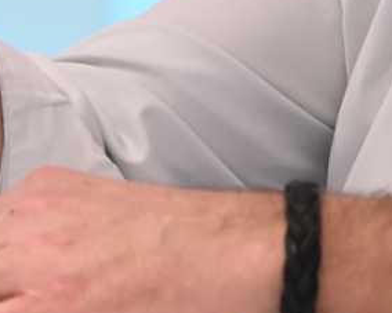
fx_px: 6437
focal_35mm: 555
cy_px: -272
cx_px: 842
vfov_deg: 2.8
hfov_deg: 3.5
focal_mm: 82
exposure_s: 1/320
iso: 3200
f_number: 4
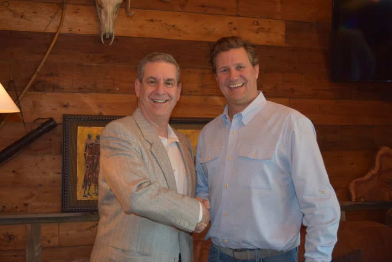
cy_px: 131
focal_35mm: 45
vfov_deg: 29.9
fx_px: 490
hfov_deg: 43.6
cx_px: 196
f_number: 4.2
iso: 1100
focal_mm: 30
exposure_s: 1/60
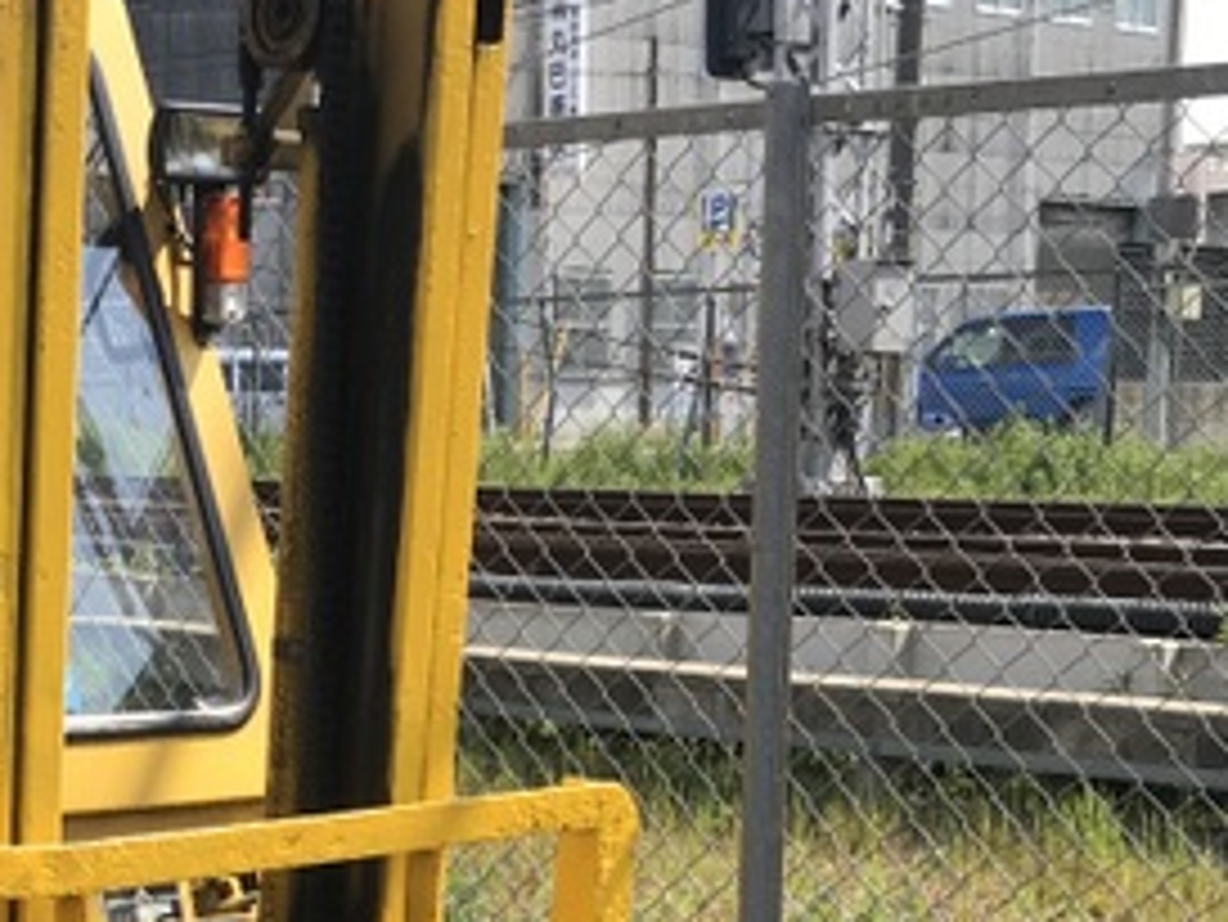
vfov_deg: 17.3
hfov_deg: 23.5
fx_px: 2910
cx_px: 279
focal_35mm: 82
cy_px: 1066
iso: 20
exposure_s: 1/1018
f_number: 1.8
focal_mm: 3.99
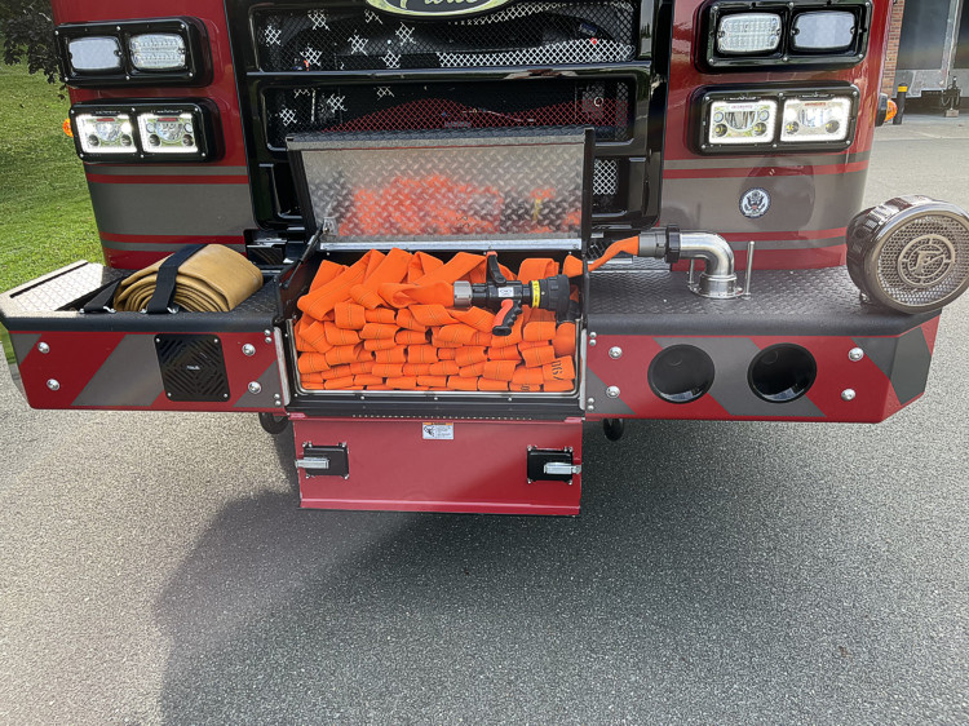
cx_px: 484
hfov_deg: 67.3
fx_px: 728
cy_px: 363
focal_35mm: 26
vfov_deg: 53.0
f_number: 1.6
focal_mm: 5.1
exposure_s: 1/345
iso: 50
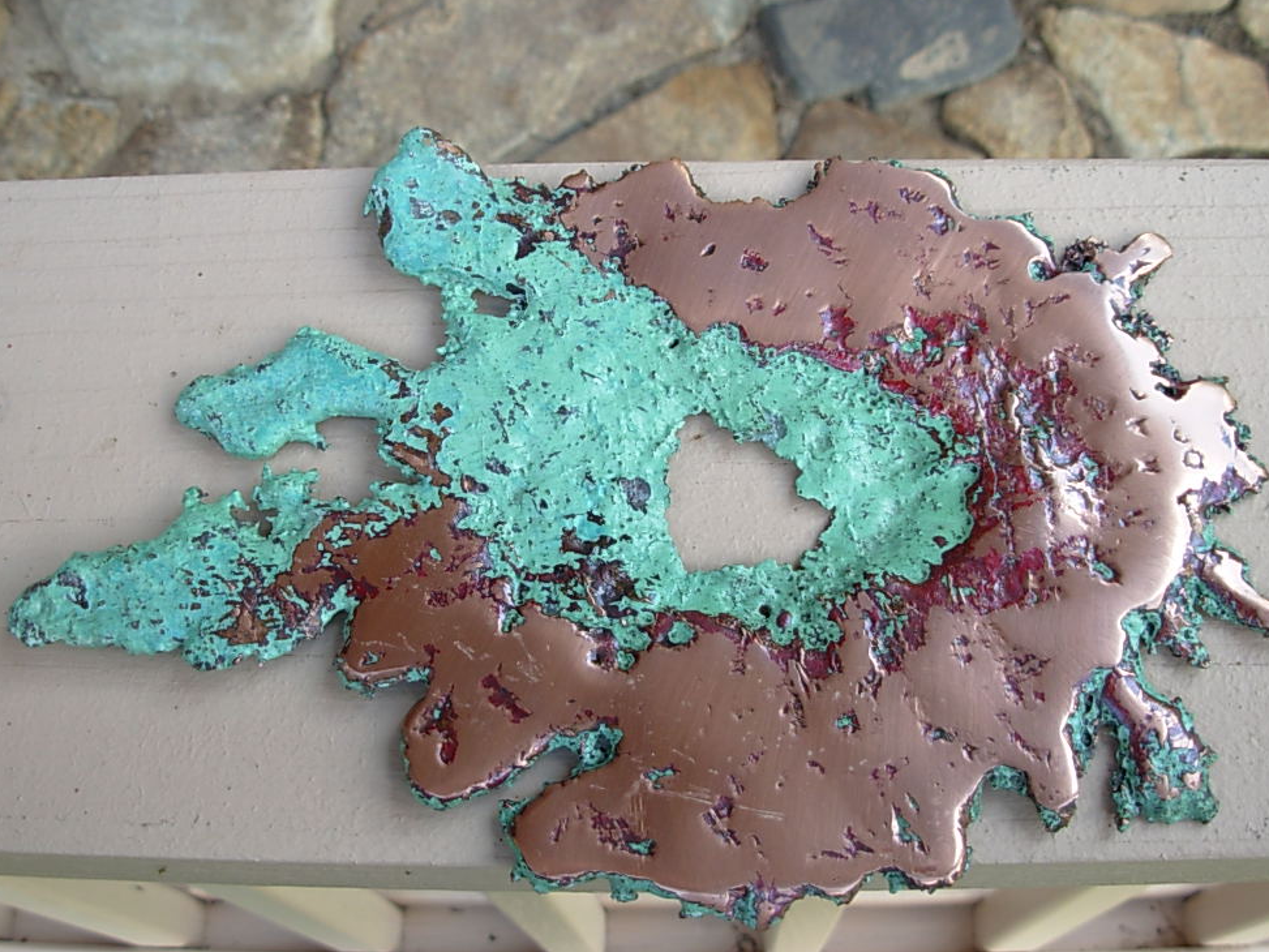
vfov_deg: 36.0
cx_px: 660
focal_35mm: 40
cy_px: 473
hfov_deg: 46.8
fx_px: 1467
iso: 50
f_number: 2.9
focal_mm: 6.3
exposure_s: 1/157
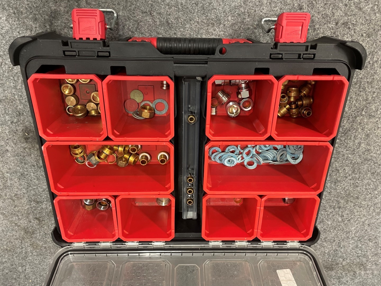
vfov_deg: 53.1
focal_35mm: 26
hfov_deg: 67.3
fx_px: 286
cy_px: 143
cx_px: 190
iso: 320
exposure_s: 1/50
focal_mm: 4.2
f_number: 1.6
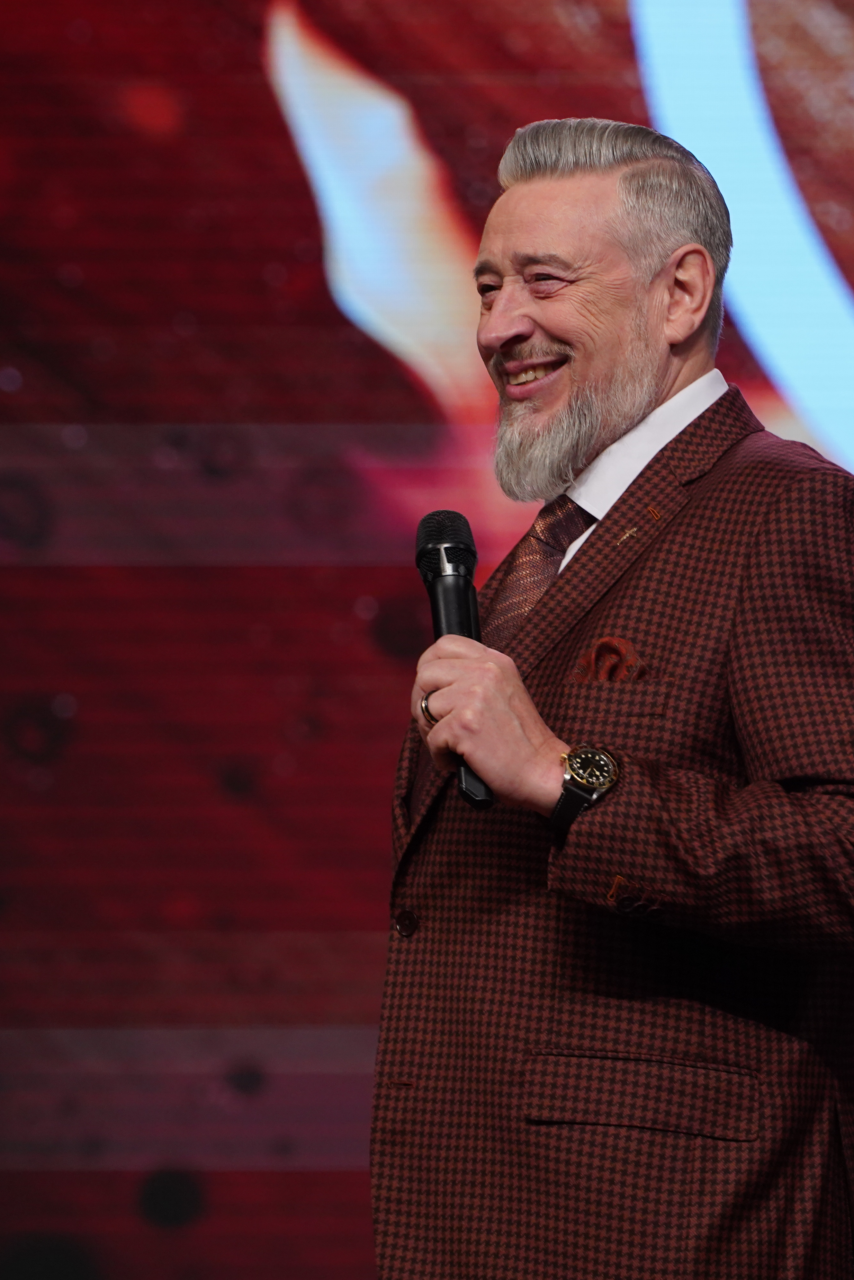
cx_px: 535
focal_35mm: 271
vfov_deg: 7.6
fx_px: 9641
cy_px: 640
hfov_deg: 5.1
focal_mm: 180
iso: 2500
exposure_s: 1/250
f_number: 5
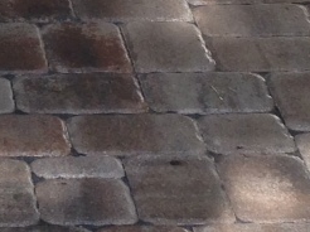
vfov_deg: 6.7
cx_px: 78
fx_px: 1959
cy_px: -83
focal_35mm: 219
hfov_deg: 9.0
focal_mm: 4.12
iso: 50
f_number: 2.4
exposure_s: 1/235
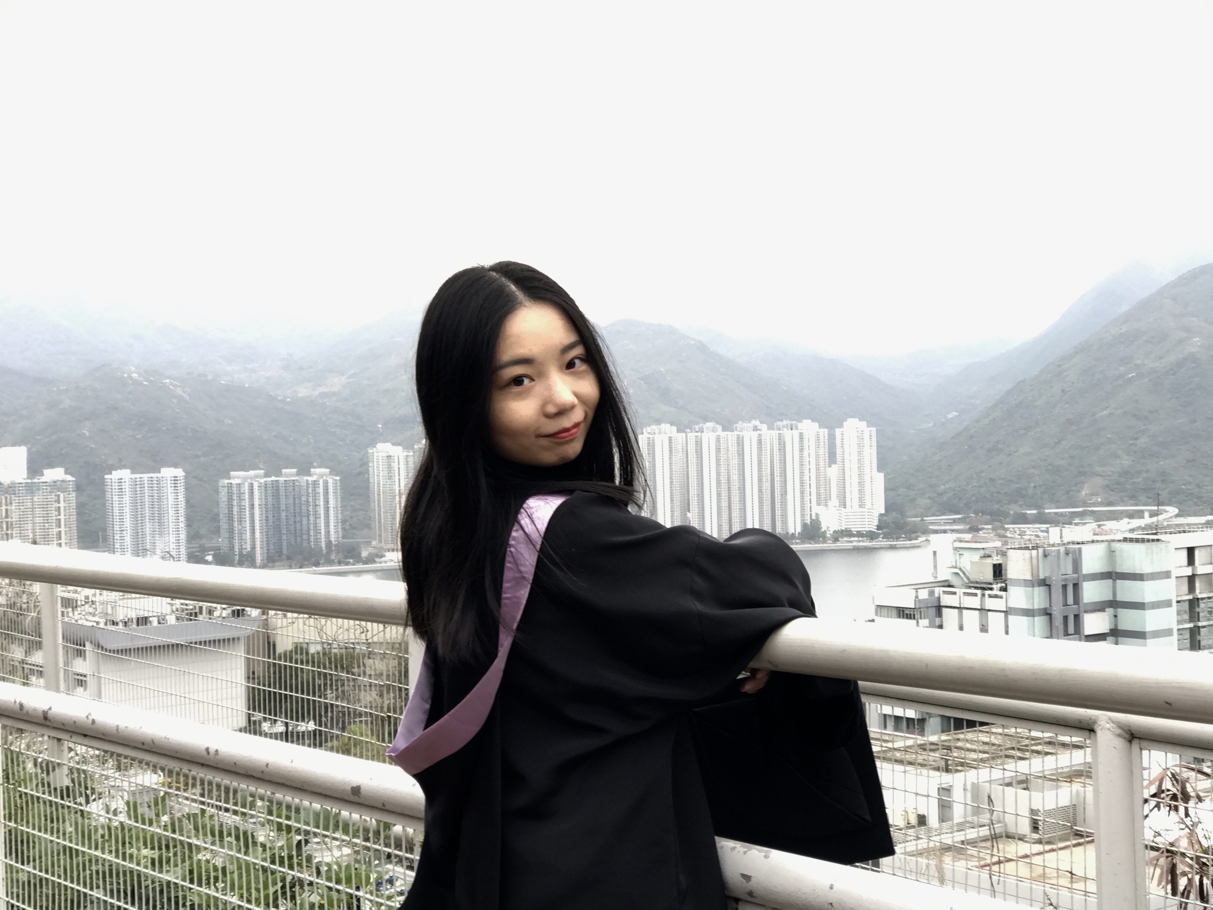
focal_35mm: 57
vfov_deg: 25.7
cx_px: 606
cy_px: 455
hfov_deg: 33.8
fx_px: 1997
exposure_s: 1/50
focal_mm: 6.6
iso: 50
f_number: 2.8
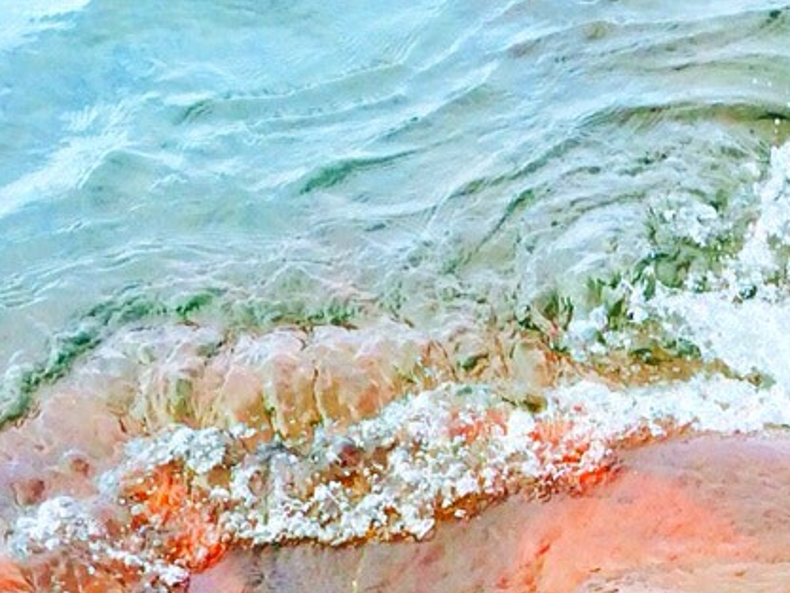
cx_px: 1017
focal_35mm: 115
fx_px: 2625
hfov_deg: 16.2
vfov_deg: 12.4
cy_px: 818
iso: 32
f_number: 2.2
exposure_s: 1/427
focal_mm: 4.12
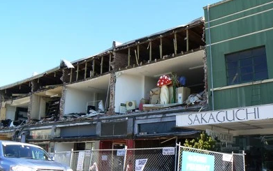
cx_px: 138
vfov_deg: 32.8
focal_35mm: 39
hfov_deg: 50.4
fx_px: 290
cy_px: 82
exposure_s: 1/250
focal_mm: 6
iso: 80
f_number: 5.6
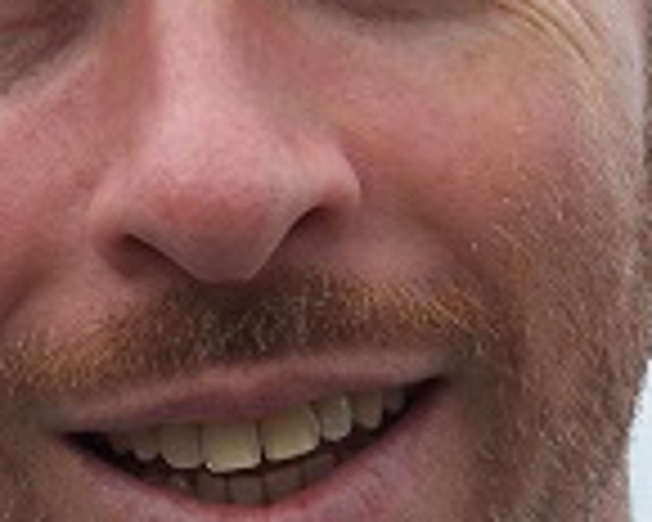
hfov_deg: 6.8
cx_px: 348
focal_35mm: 284
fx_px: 5480
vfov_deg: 5.4
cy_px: 342
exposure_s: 1/250
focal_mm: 13.7
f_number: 3.2
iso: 80
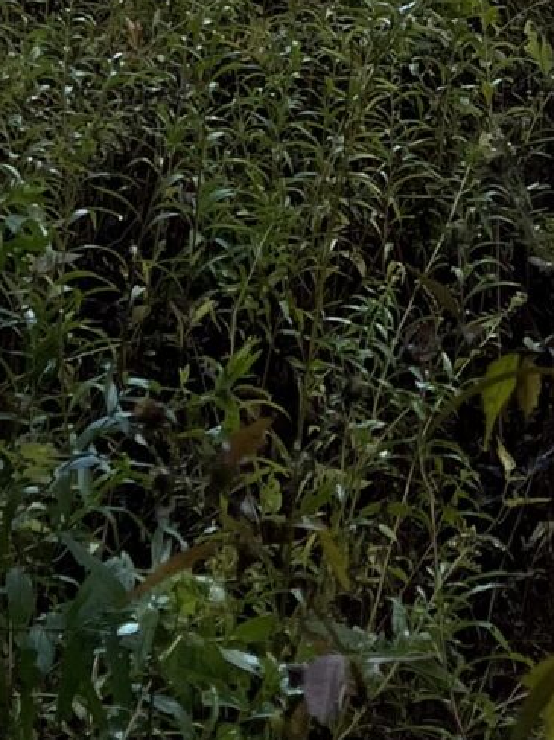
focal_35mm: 137
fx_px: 2926
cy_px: -944
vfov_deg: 12.0
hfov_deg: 10.7
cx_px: 533
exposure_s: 1/1695
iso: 50
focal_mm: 5.1
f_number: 1.6
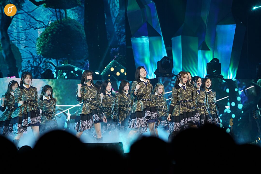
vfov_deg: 7.0
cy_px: 87
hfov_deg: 10.6
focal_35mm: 195
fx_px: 1413
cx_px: 130
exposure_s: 1/100
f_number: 5.6
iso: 1250
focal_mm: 194.9
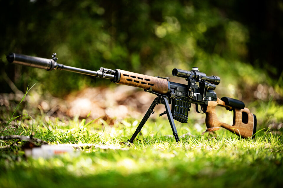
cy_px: 94
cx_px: 142
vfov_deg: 8.6
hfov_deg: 12.8
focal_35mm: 160
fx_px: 1257
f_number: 2.8
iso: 320
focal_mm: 160
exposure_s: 1/100
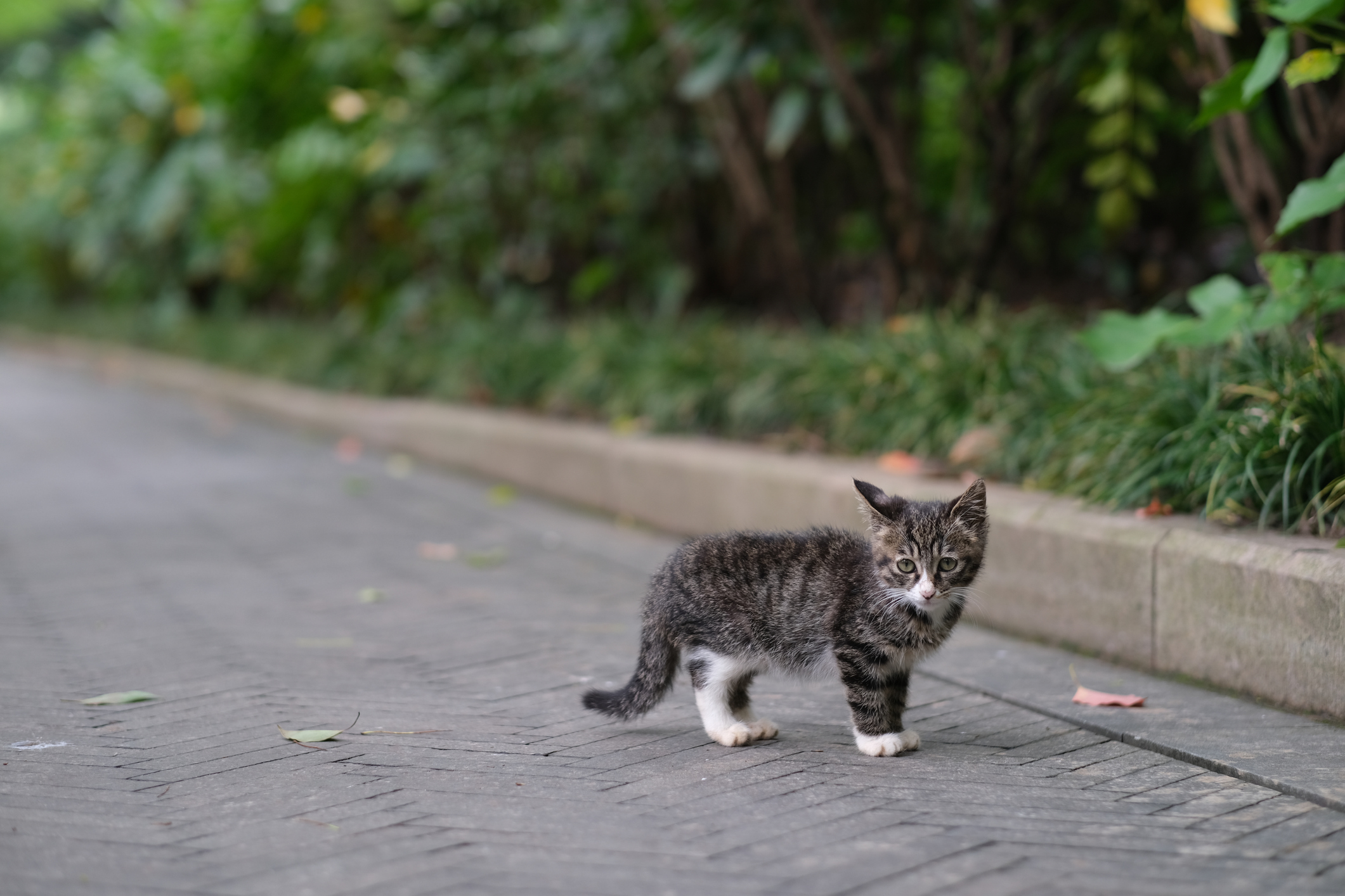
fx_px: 3138
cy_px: 448
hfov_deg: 24.2
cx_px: 672
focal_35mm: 84
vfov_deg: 16.3
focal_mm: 56
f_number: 2
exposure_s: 1/125
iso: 160
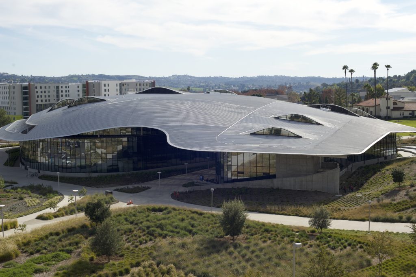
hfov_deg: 39.6
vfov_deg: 26.9
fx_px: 577
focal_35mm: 50
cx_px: 208
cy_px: 138
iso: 200
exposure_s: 1/400
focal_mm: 50
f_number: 10
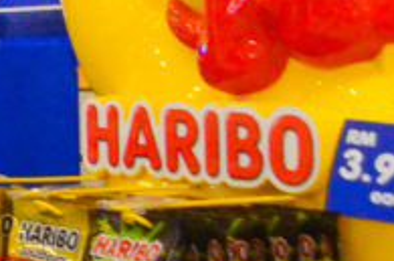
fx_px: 1419
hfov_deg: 9.1
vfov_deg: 10.4
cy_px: -13
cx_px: -1037
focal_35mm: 130
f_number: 3.5
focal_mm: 11
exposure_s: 1/125
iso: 1600
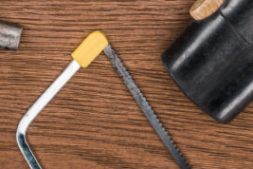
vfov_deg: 6.5
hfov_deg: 10.2
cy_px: -225
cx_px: 74
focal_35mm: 201
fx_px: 1412
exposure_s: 1/160
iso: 200
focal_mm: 35
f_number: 9
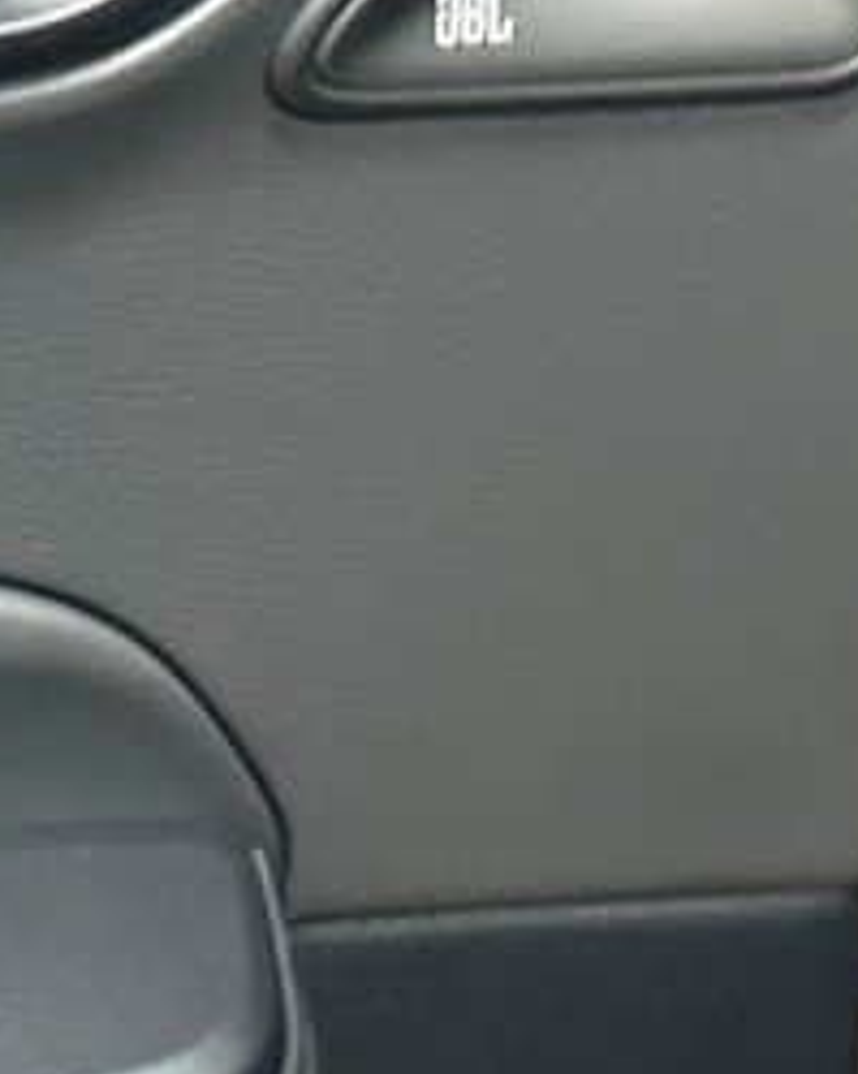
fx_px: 6130
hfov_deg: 7.8
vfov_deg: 10.0
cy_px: 401
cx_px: -461
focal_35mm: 193
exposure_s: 1/30
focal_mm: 6.86
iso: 640
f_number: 1.78
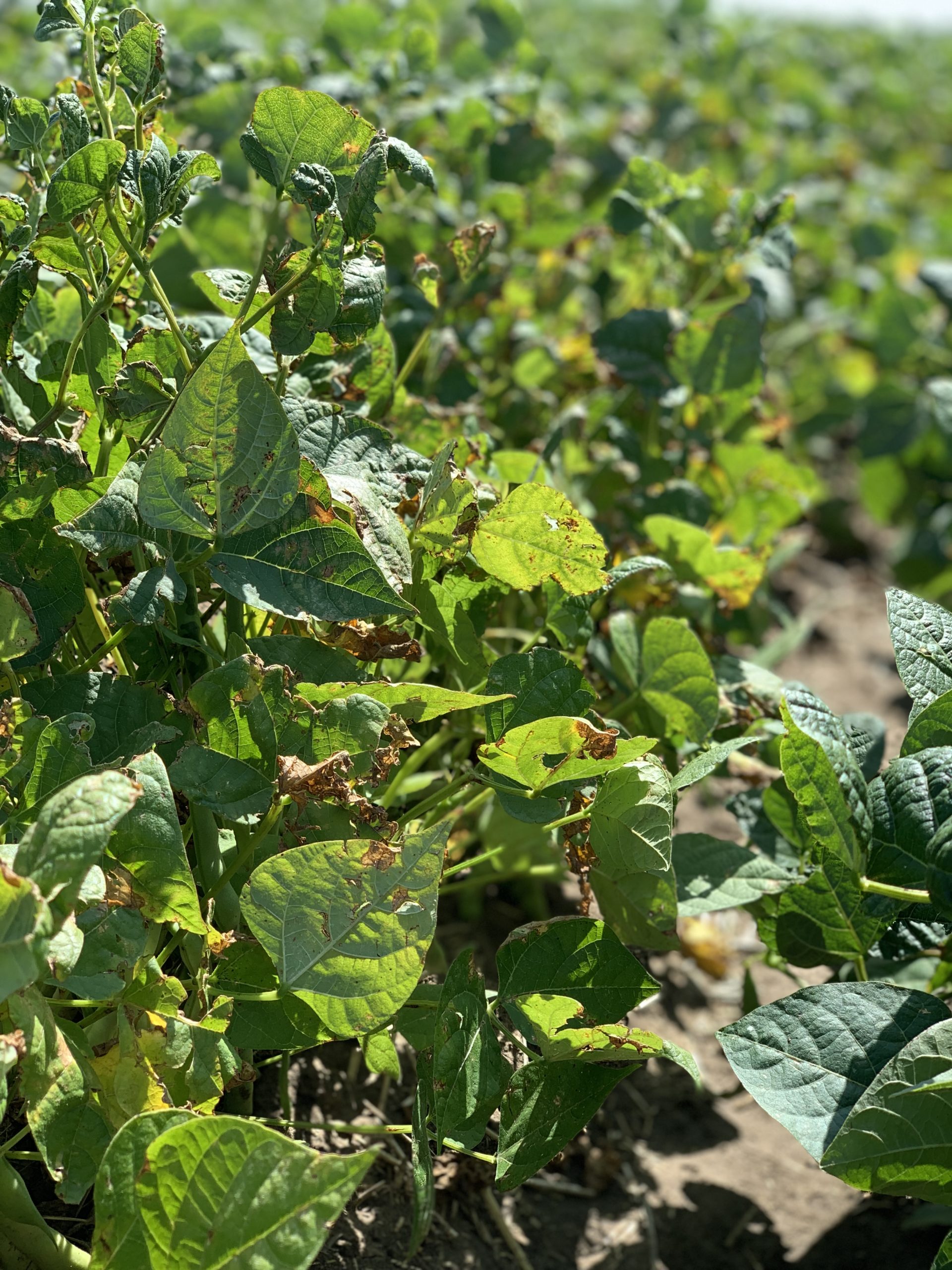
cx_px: 476
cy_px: 635
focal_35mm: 52
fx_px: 1907
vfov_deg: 36.8
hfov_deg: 28.0
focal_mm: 6
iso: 16
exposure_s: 1/320
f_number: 2.4
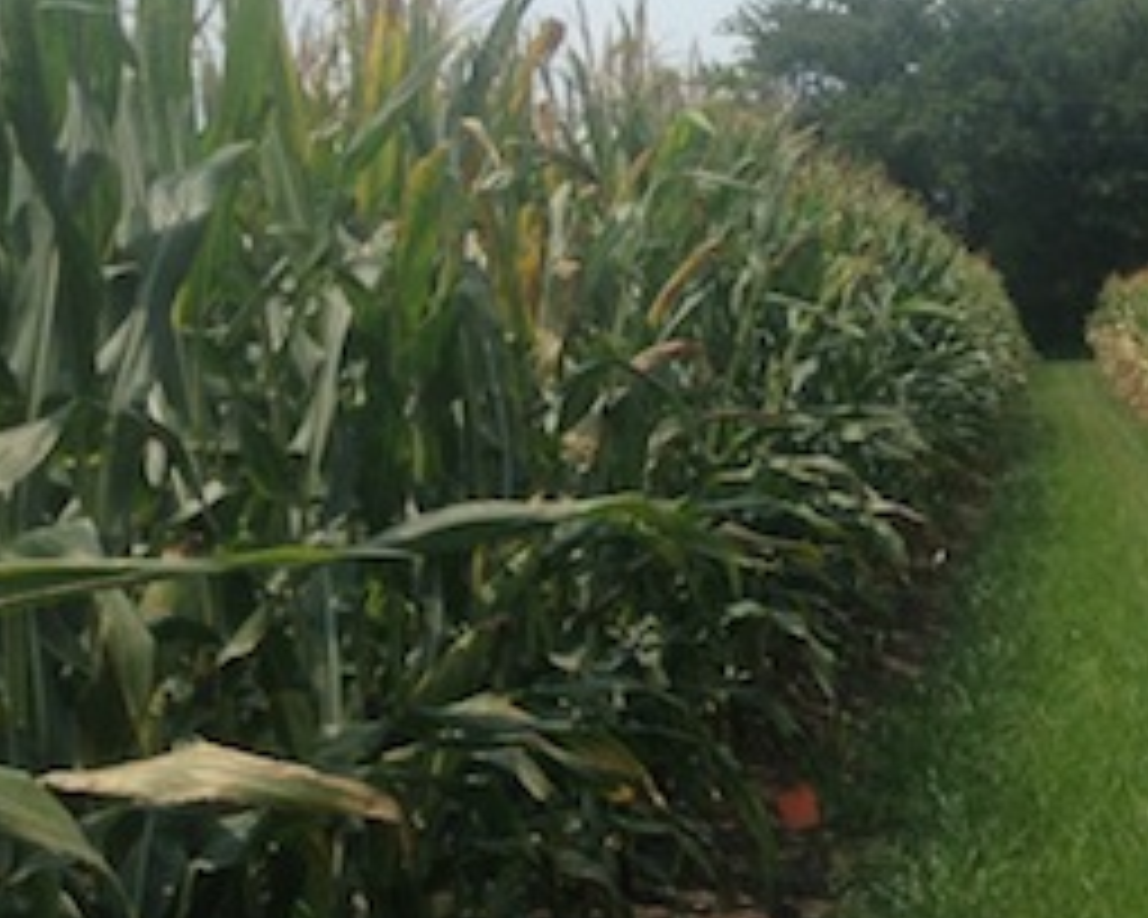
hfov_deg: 17.0
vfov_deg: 15.2
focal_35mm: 101
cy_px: 598
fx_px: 3432
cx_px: 1787
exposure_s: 1/1355
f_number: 2.4
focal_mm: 4.12
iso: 50
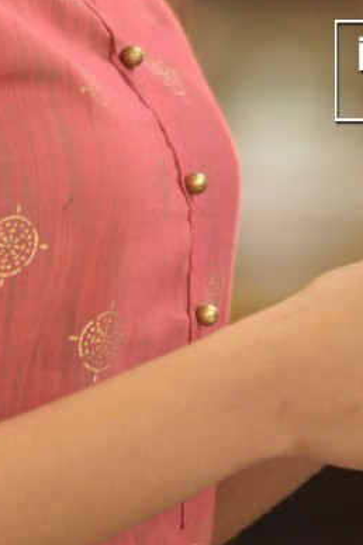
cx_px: 101
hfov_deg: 1.8
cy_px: -245
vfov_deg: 2.7
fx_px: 11721
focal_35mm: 775
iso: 1600
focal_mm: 200
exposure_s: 1/160
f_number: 2.8
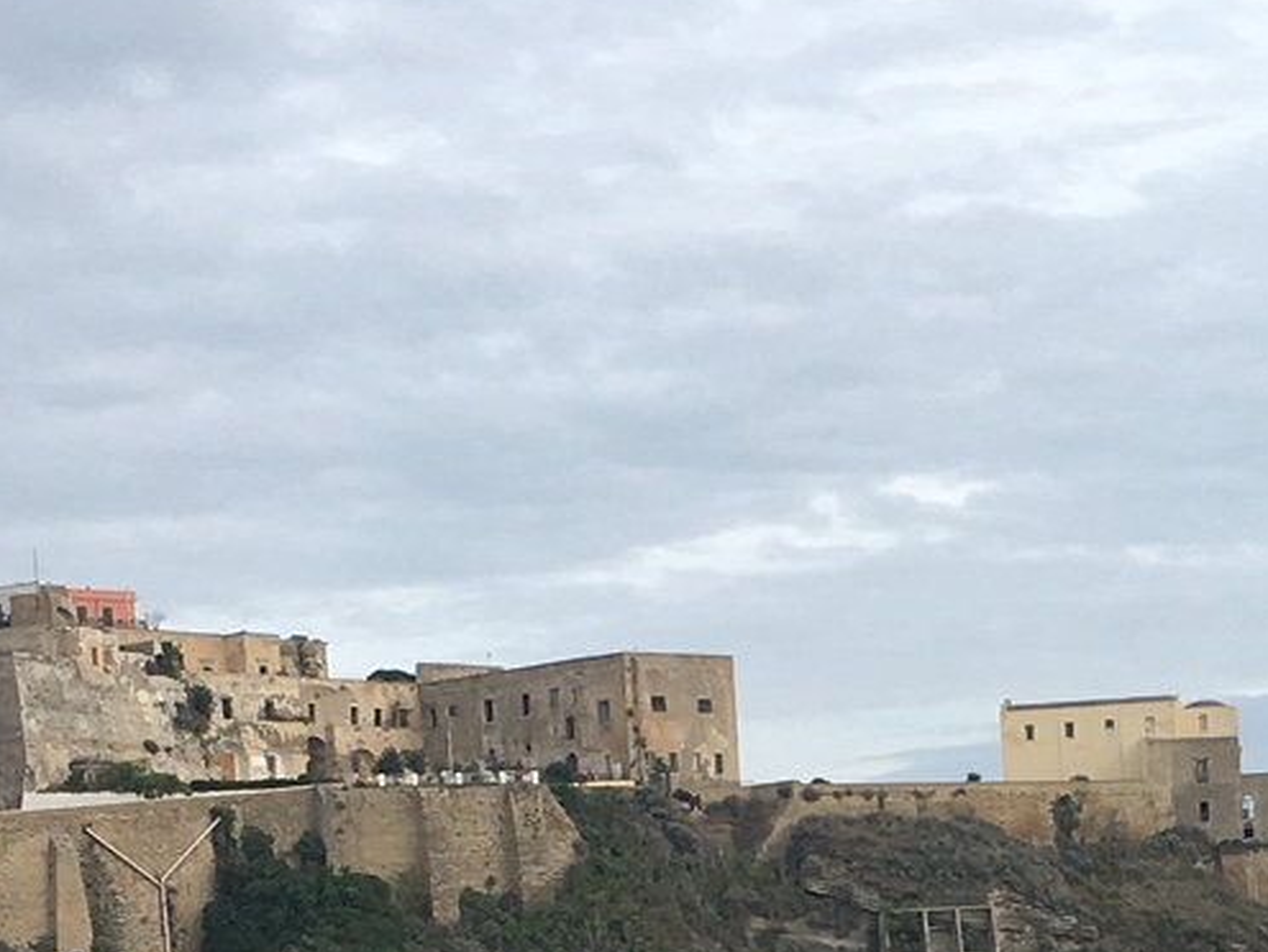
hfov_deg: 16.4
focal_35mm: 118
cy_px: 1244
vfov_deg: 12.2
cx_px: 1160
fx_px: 4326
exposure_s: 1/1068
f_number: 2.2
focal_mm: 4.15
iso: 25
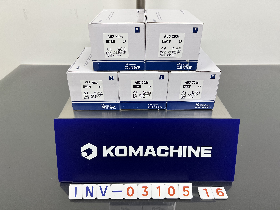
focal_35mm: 26
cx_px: 140
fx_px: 210
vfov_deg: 53.1
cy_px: 105
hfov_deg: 67.3
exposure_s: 1/120
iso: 100
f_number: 1.5
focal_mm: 5.7
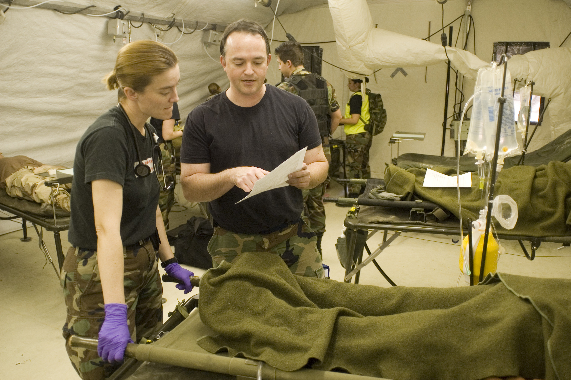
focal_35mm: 30
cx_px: 286
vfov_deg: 43.5
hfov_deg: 62.0
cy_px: 190
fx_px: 475
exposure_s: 1/15
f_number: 2.8
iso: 400
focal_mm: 20
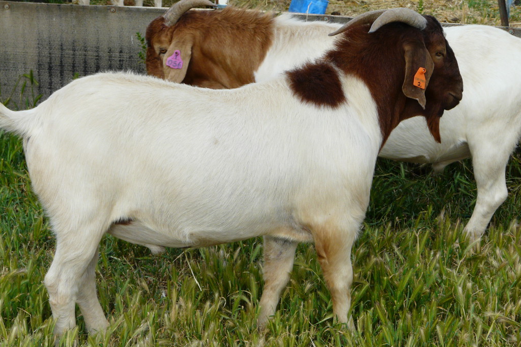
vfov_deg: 7.7
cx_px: 261
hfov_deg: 11.5
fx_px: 2590
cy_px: 174
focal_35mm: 179
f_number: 5.6
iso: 100
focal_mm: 28.1
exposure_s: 1/250
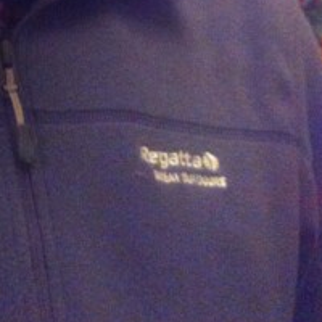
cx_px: -69
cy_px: -207
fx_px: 1242
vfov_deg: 13.6
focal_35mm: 118
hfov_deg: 14.3
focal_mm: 3.85
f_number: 2.8
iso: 500
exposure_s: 1/15
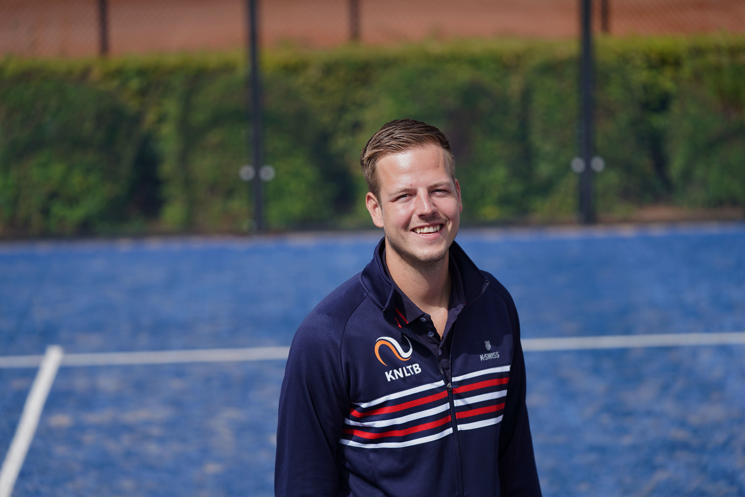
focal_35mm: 106
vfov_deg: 12.9
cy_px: 248
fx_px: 2193
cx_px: 372
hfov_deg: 19.3
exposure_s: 1/1600
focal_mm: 106
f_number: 2.8
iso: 100
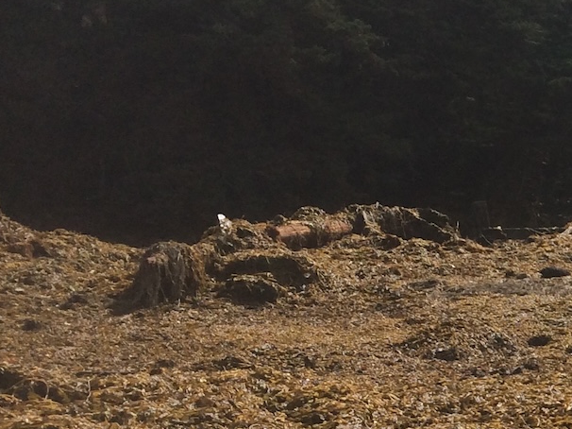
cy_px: 408
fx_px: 1701
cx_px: 823
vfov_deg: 14.2
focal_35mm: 103
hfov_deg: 17.4
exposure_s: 1/2283
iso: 40
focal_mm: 4.12
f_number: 2.2
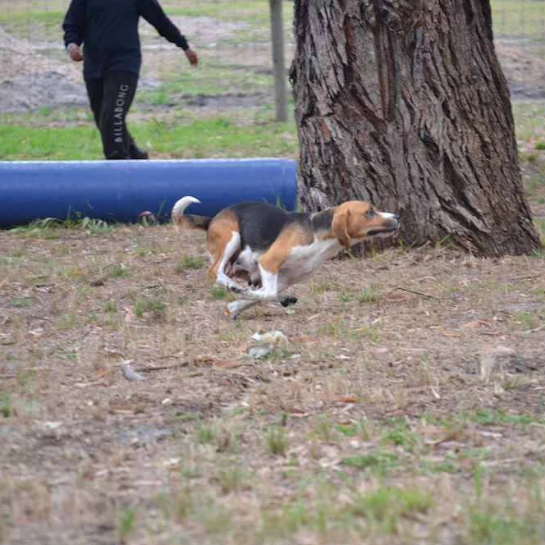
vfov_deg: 8.7
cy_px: 273
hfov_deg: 8.7
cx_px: 285
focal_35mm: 202
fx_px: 3592
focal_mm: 105
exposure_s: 1/640
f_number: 4.5
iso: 400
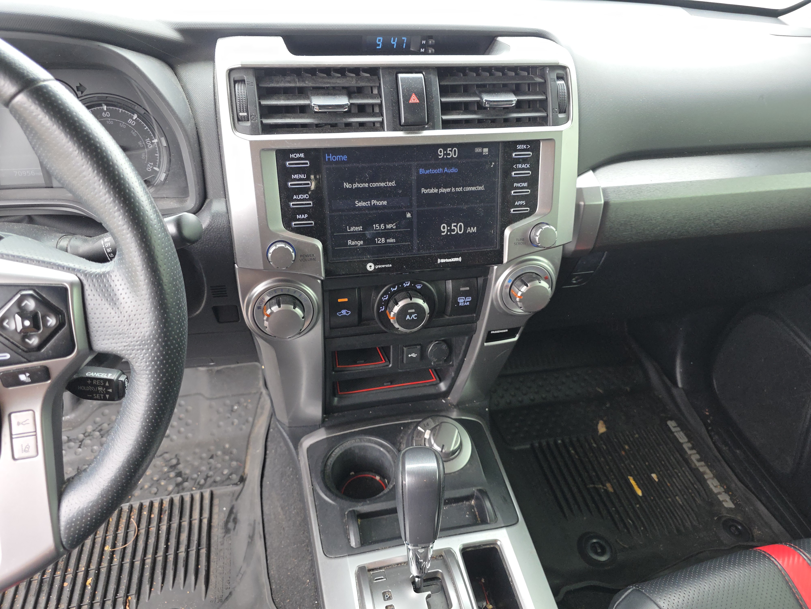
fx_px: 539
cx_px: 406
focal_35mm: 23
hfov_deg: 73.9
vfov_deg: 58.9
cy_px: 304
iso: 200
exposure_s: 1/120
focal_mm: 6.3
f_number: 1.7
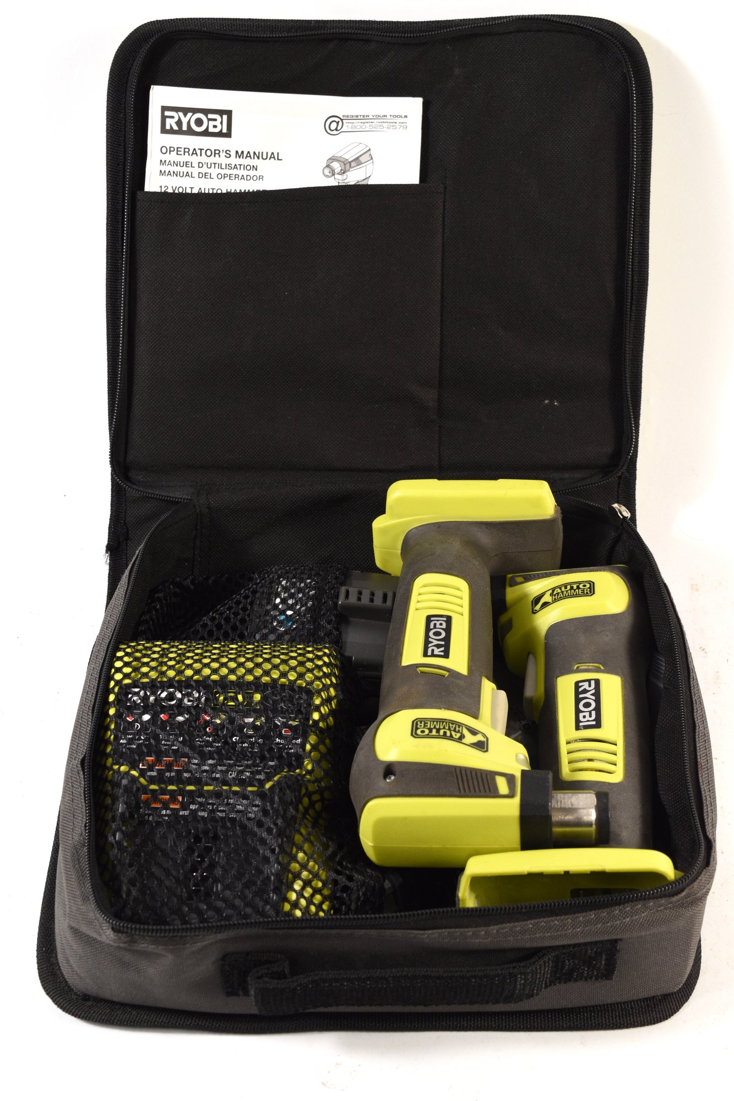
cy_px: 550
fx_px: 1560
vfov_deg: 38.9
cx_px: 367
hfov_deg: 26.5
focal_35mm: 51
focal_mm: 34
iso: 640
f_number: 8
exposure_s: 1/160
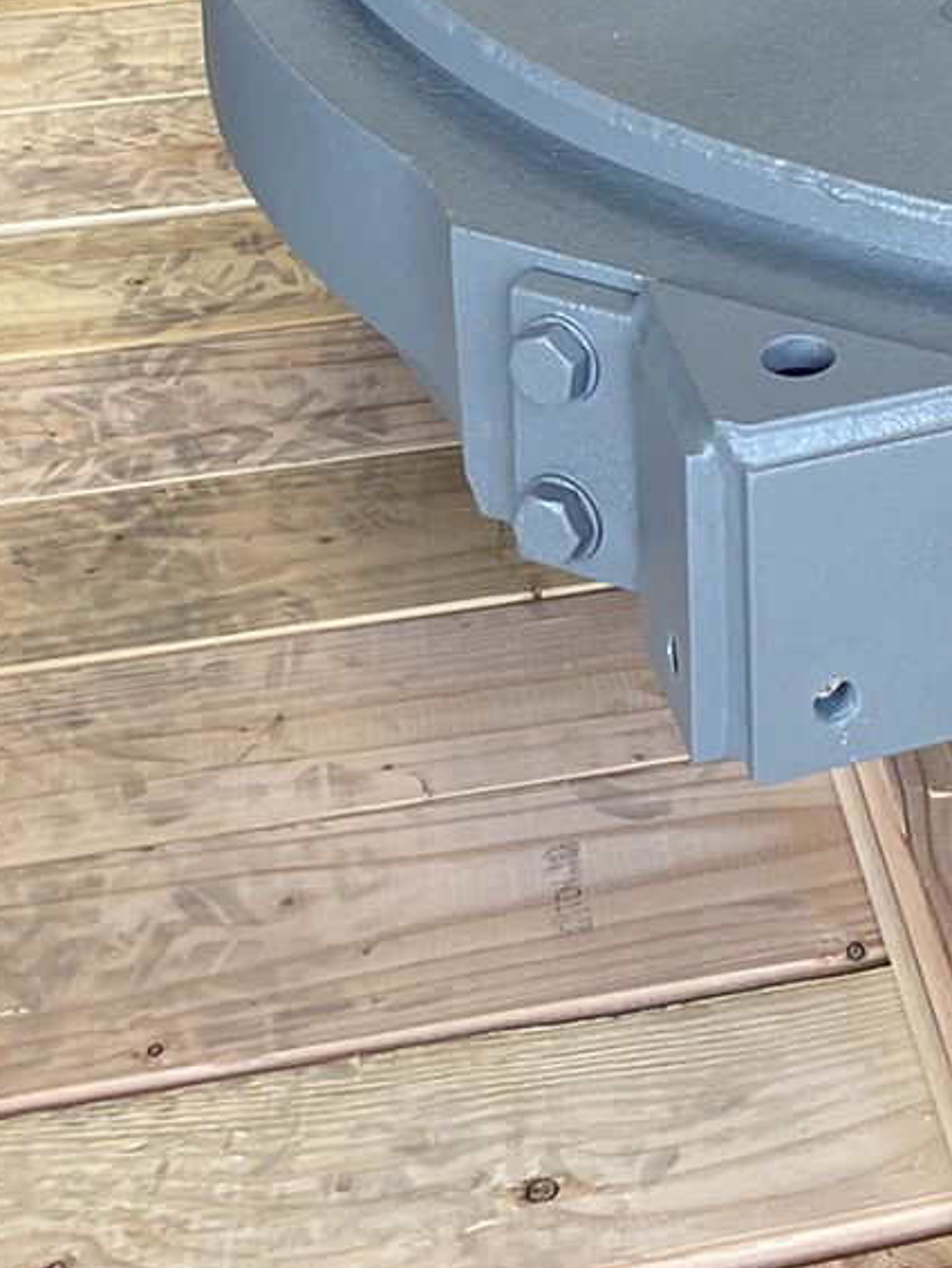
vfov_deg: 17.3
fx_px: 3444
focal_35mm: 94
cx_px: 1241
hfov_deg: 15.0
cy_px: -959
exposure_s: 1/120
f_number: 1.8
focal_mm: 4.25
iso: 64
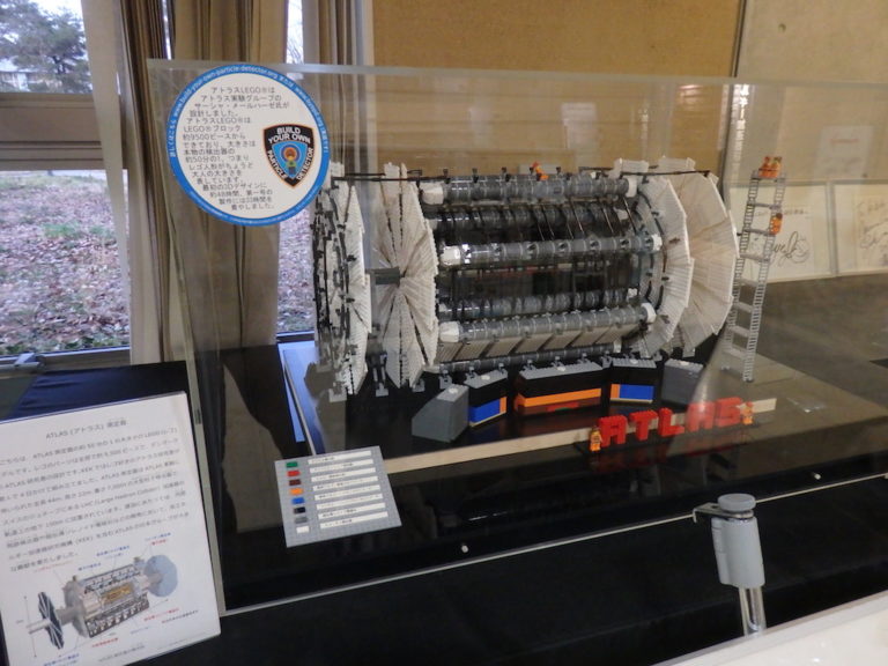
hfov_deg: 69.4
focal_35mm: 25
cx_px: 444
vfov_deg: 54.9
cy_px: 333
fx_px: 641
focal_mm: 4.5
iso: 800
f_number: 3
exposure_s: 1/15
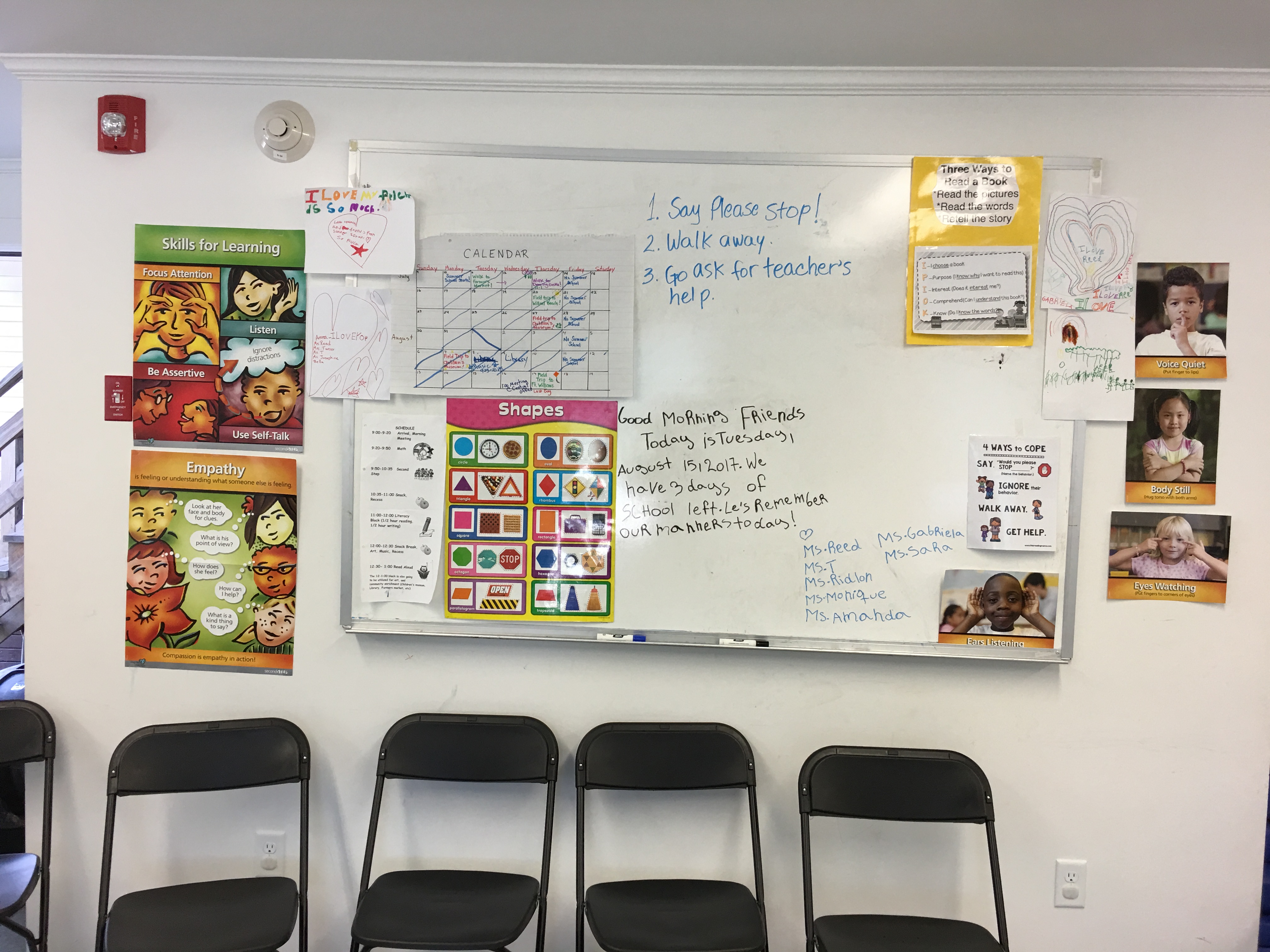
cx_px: 635
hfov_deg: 61.7
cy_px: 476
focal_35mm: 29
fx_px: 1064
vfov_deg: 48.2
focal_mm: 4.15
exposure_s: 1/30
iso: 32
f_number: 2.2
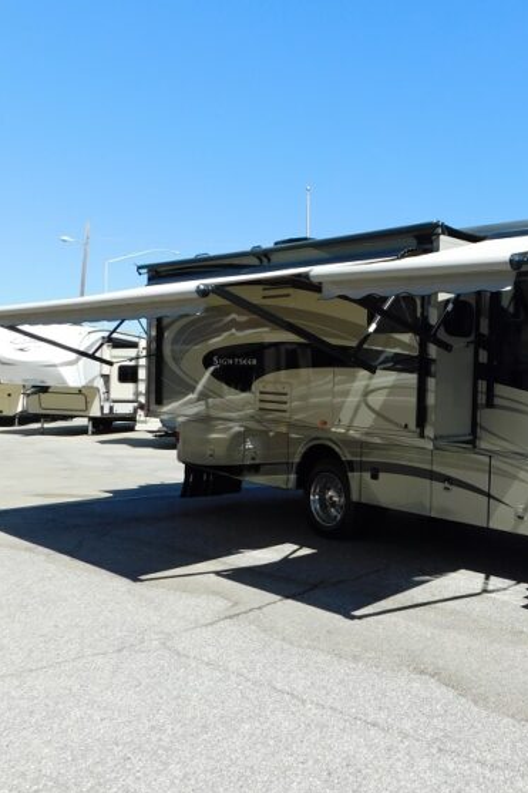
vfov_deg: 57.2
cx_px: 500
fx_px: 726
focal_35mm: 33
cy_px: 399
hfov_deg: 36.8
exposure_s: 1/1250
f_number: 3
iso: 125
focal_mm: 4
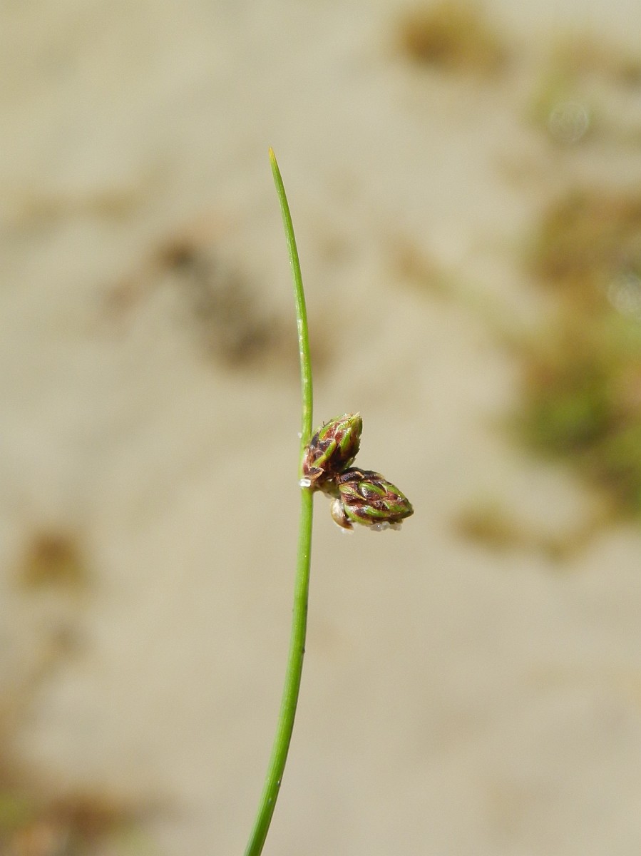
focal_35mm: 32
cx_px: 320
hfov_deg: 44.1
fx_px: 791
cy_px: 428
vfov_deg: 56.8
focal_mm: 5.6
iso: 160
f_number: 3.7
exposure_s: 1/1000
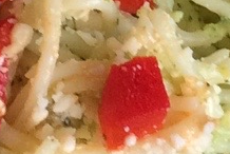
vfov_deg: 4.8
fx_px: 1810
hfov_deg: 7.3
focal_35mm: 283
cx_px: 119
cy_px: -179
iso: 64
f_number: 2.2
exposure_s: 1/120
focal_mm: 4.15
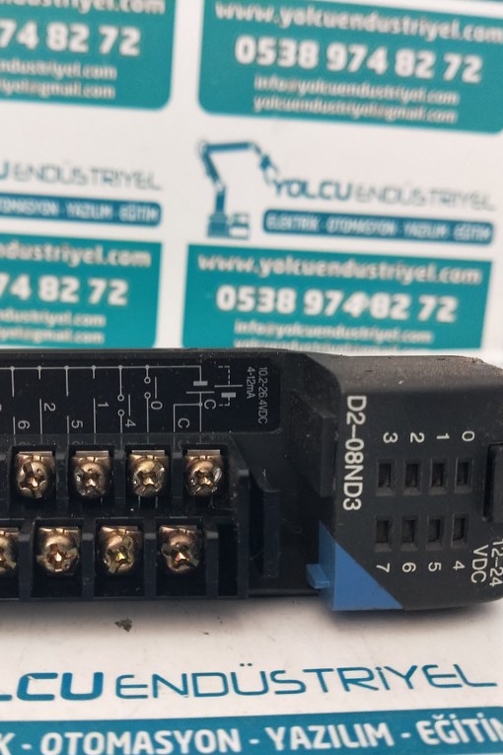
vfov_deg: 58.7
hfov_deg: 40.5
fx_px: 671
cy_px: 378
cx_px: 158
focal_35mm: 32
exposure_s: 1/33
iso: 200
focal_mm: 3.99
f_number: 1.7
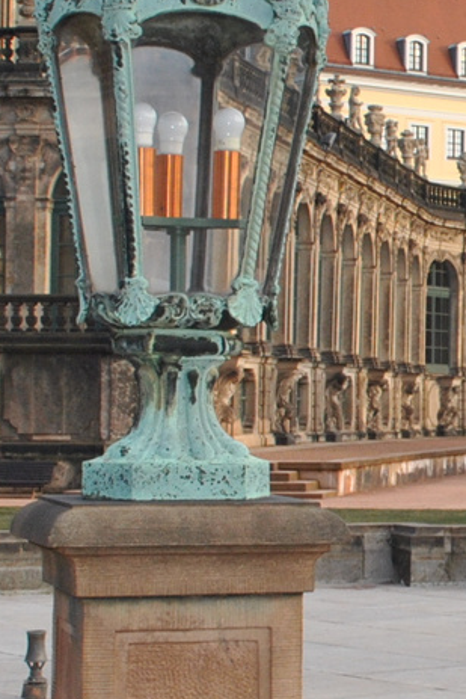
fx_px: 2231
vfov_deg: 17.8
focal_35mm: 115
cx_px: 663
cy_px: 337
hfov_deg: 11.5
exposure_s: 1/200
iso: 400
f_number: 11
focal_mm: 22
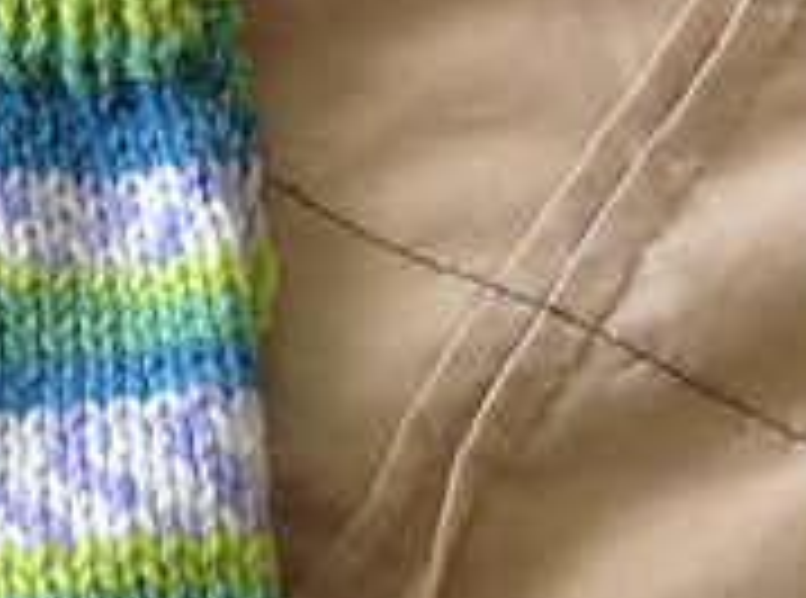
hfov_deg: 19.4
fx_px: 2274
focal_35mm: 98
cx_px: -23
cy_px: 501
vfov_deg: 14.9
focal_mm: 4.28
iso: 100
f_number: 2.4
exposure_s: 1/15
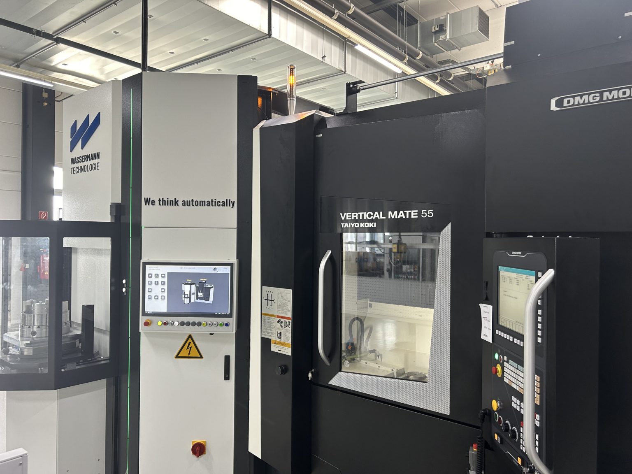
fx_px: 475
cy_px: 237
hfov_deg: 67.3
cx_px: 316
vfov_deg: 53.1
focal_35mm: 26
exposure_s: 1/59
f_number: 1.5
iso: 100
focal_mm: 5.7
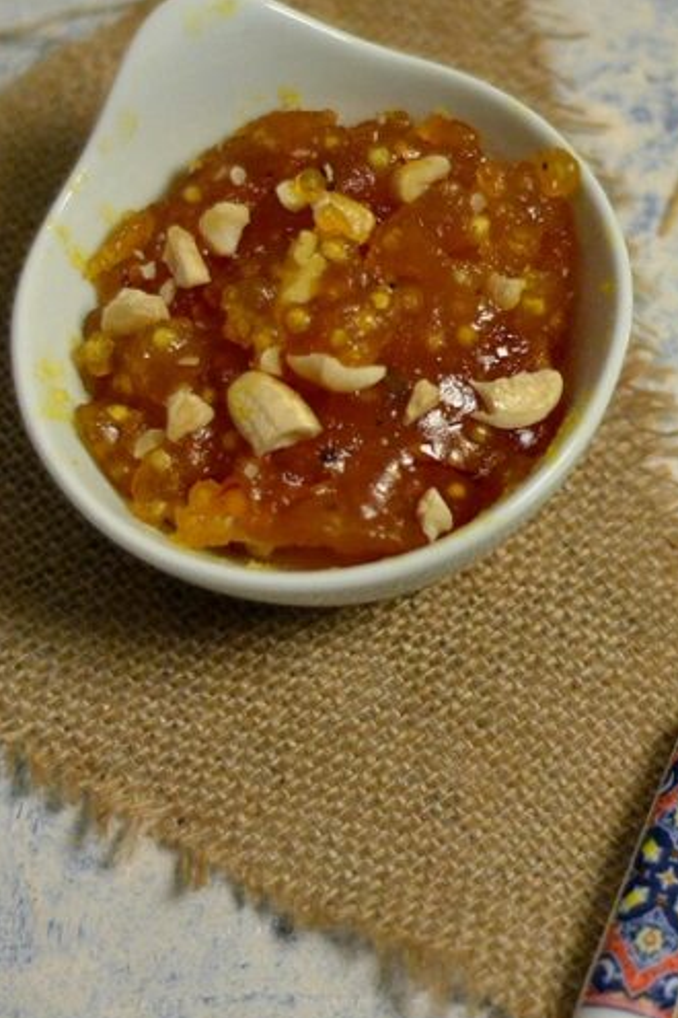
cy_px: 416
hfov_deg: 11.0
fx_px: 3531
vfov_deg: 16.4
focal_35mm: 125
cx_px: 448
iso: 3200
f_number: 1.8
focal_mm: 50
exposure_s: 1/40
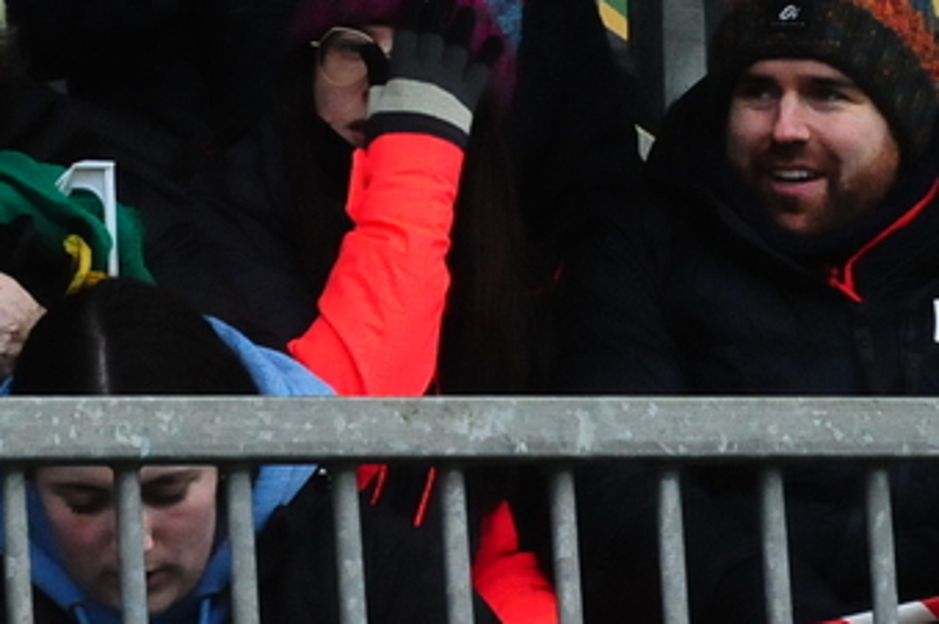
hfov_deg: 5.2
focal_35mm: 397
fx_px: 10345
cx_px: -99
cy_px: -110
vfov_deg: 3.5
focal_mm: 100
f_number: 9
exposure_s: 1/320
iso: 3200
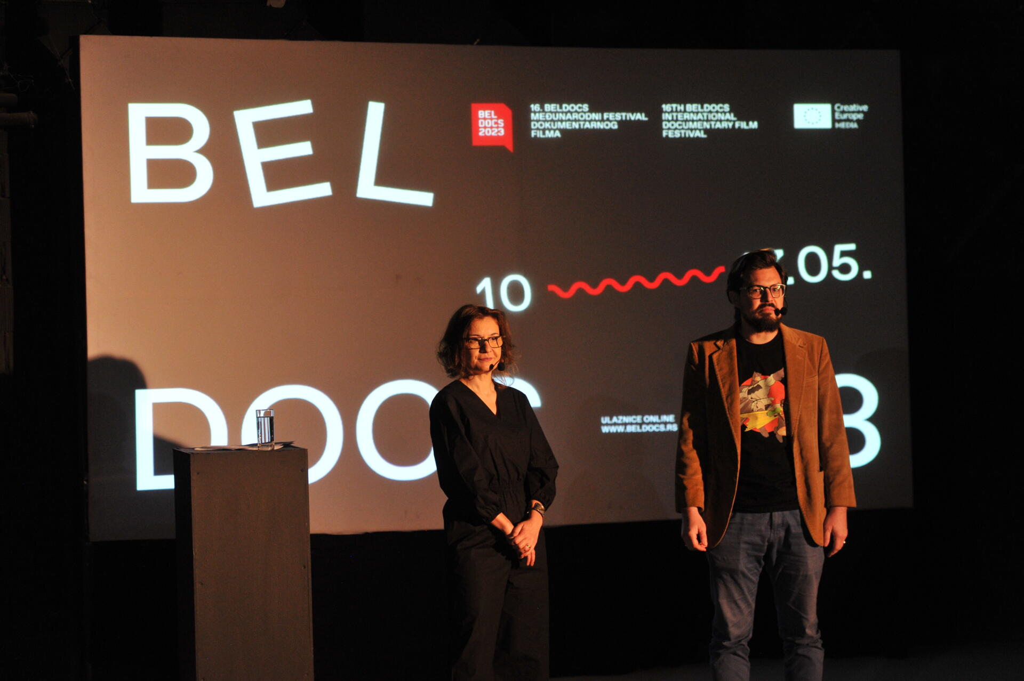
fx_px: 2559
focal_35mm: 90
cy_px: 340
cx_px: 512
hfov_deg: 22.6
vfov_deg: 15.2
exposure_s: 1/100
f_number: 3.5
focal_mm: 90
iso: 3200
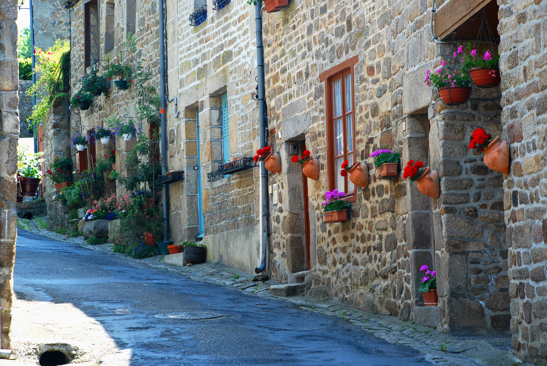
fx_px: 1940
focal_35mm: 128
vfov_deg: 10.8
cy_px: 183
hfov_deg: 16.1
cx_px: 274
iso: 200
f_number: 5.6
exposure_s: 1/125
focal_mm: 85
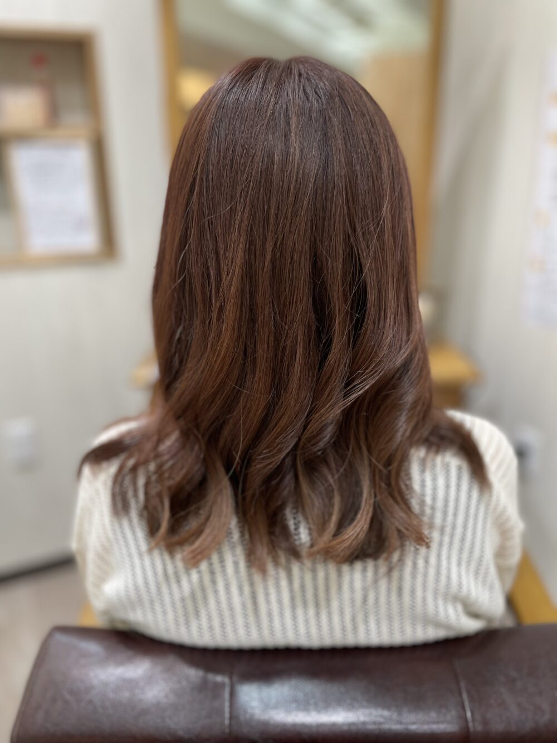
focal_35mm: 26
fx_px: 558
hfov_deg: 53.1
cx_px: 278
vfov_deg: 67.3
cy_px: 372
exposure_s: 1/60
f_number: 1.6
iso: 64
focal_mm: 4.2
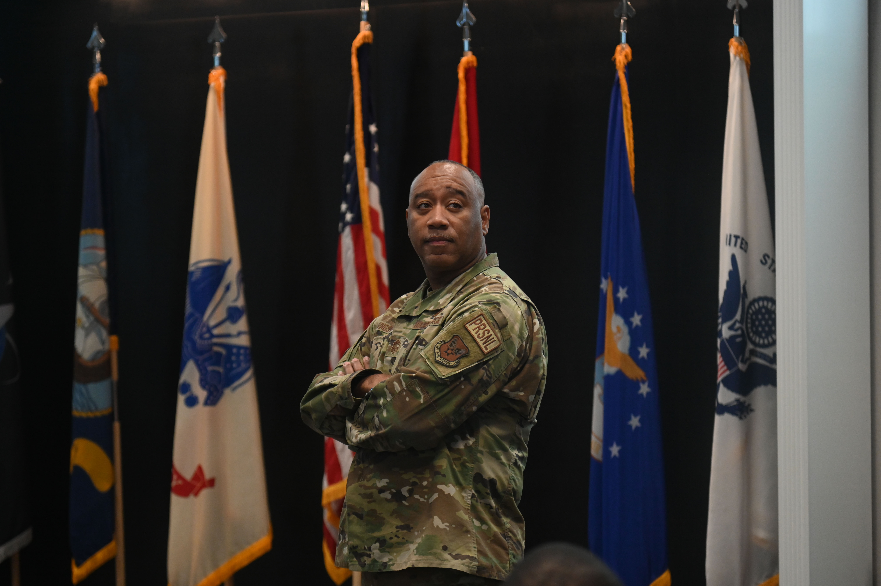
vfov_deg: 11.4
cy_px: 293
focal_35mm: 120
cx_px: 440
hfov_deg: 17.1
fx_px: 2935
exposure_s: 1/160
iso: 3200
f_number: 4
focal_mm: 120
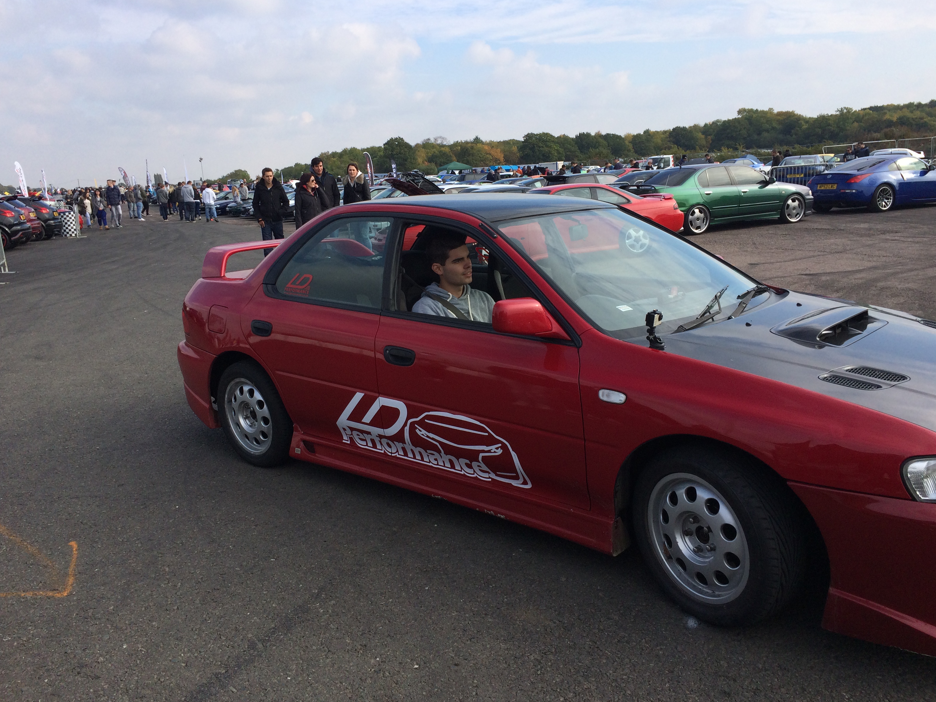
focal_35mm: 30
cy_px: 343
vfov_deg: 46.8
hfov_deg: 60.0
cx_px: 462
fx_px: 811
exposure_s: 1/1368
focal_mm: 4.15
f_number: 2.2
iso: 32
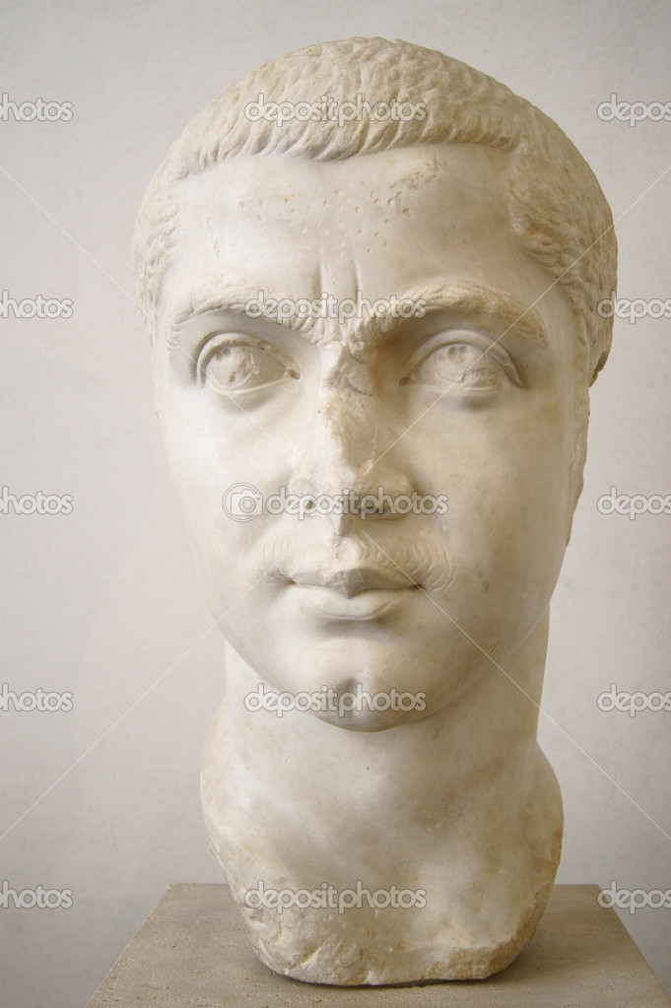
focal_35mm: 39
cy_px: 504
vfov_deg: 49.6
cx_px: 336
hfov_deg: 34.2
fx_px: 1091
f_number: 4.5
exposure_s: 1/50
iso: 160
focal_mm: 26
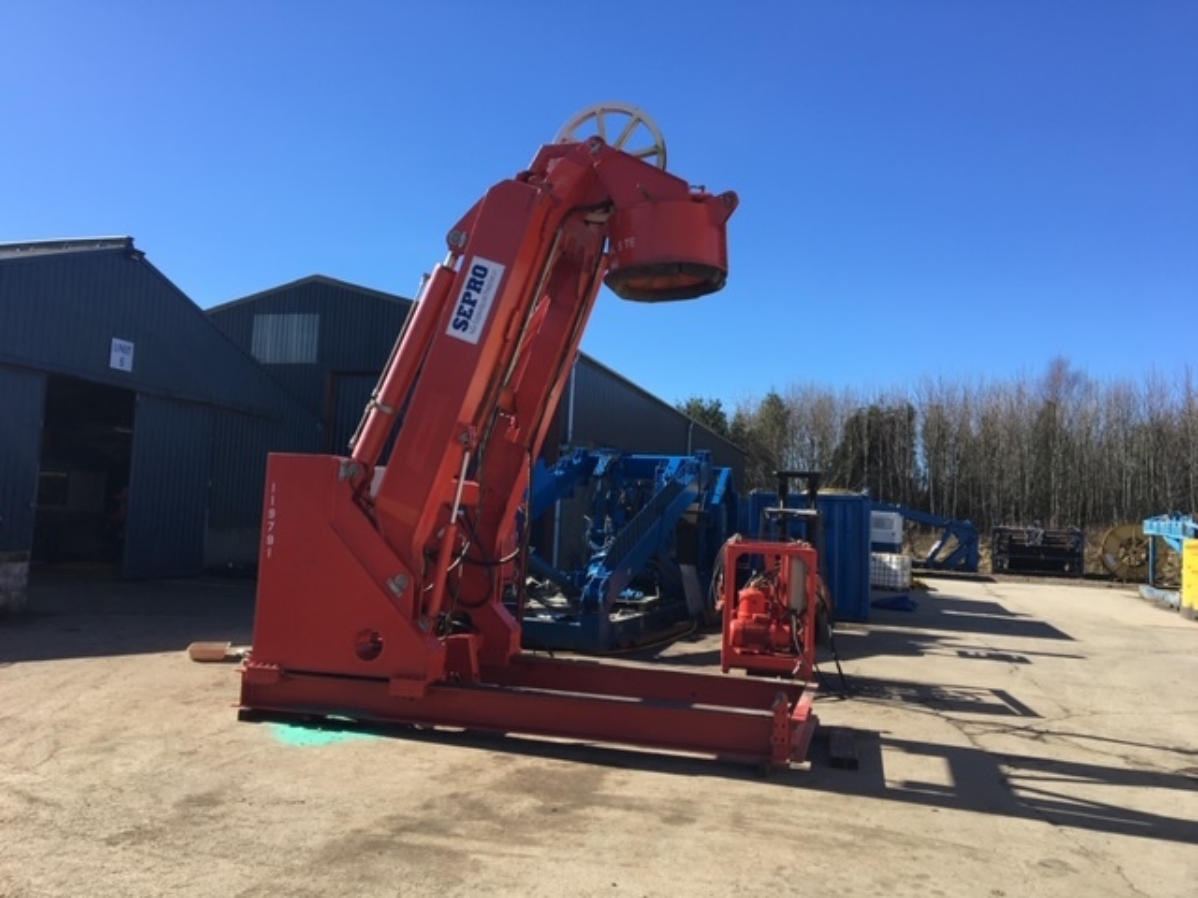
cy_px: 449
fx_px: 1004
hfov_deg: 61.7
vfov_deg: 48.2
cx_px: 599
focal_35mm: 29
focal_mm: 4.15
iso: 25
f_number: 2.2
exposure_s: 1/864
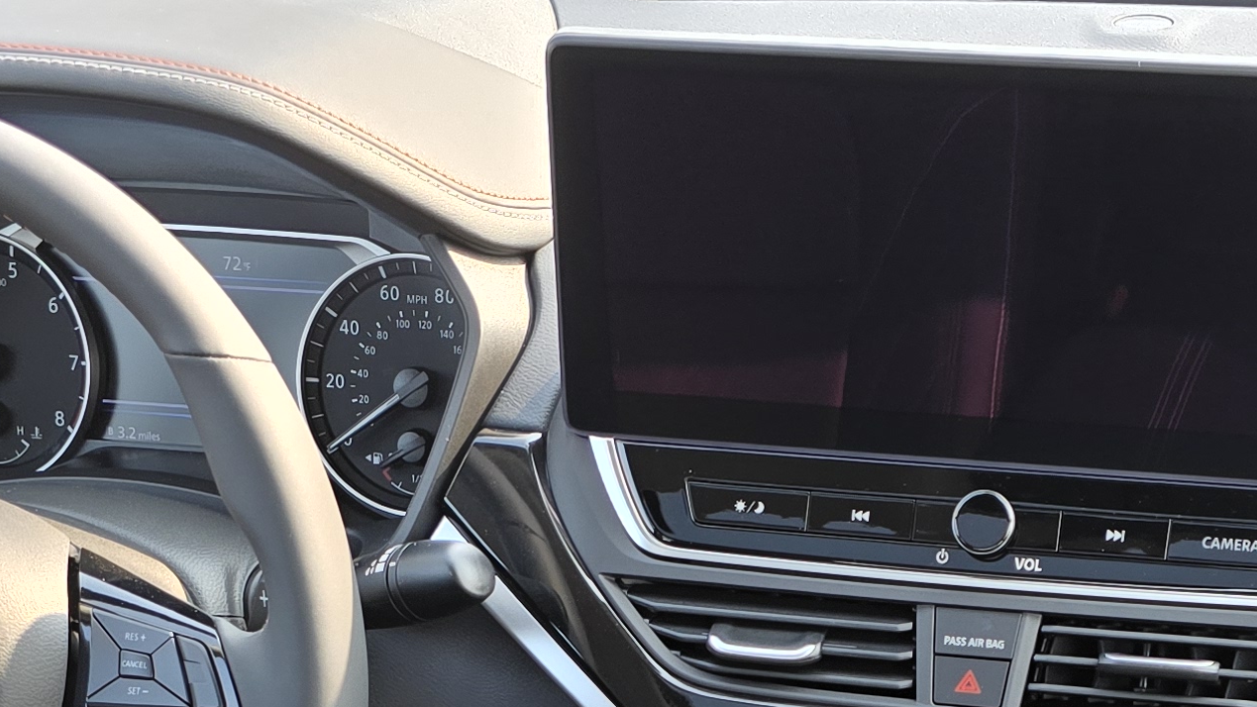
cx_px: 867
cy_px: 1390
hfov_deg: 26.6
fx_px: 2633
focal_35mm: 79
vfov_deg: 13.3
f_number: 1.7
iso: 50
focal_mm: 6.3
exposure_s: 1/180
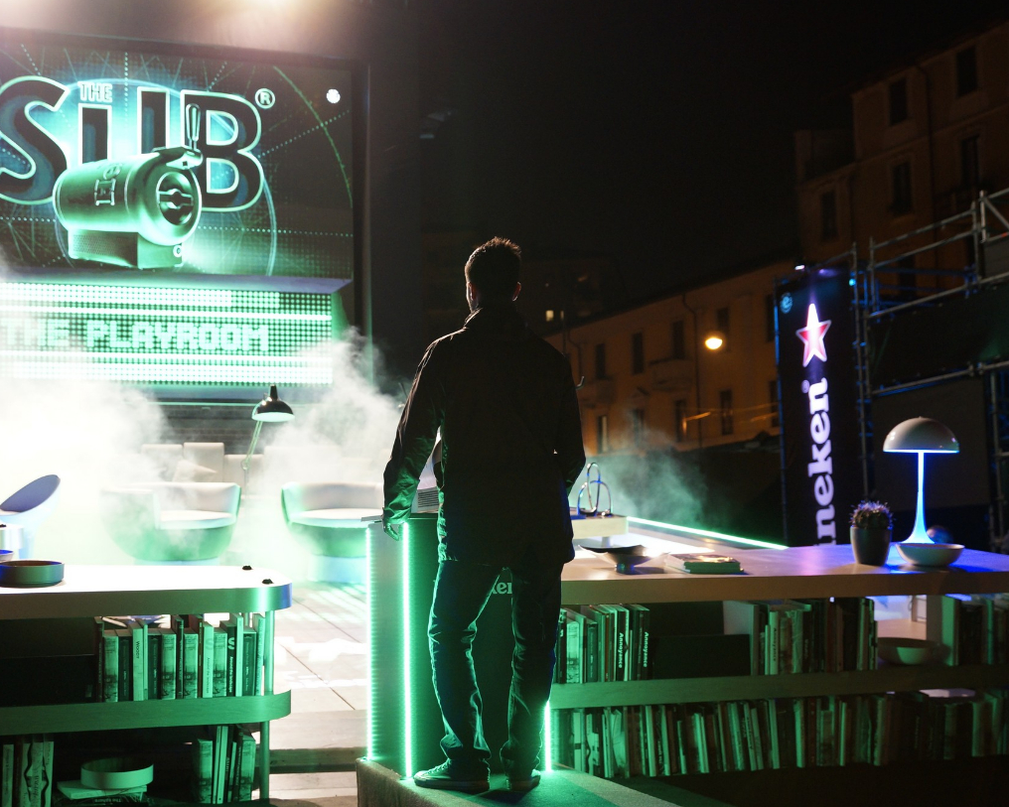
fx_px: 1344
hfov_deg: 41.1
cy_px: 397
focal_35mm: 45
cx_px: 439
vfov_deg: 33.4
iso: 800
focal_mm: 26
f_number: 2.8
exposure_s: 1/30
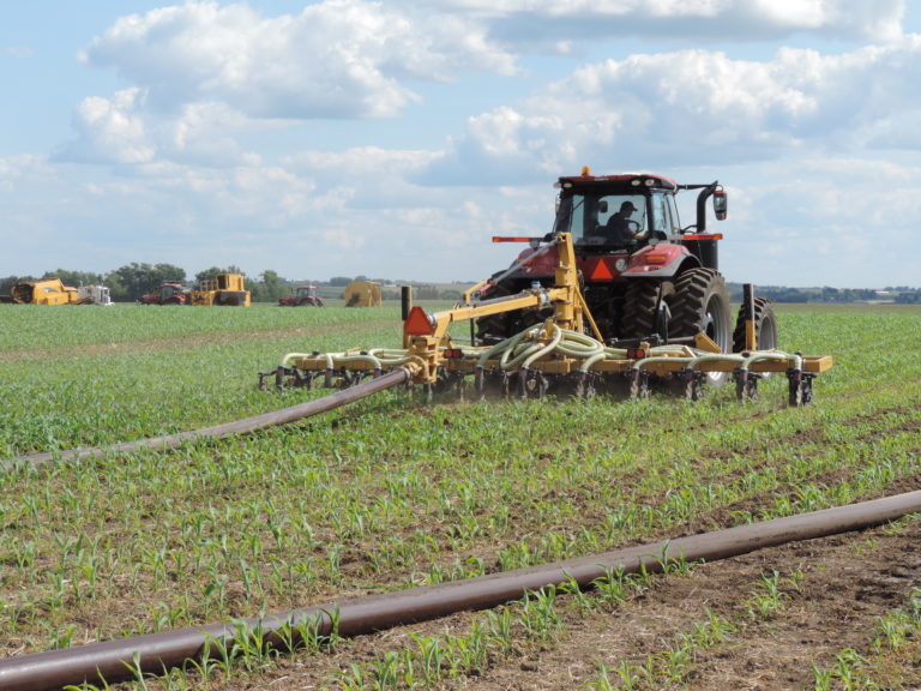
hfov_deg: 23.0
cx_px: 460
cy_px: 346
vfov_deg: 17.4
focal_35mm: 85
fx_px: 2262
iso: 80
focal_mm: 15.1
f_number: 4
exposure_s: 1/640
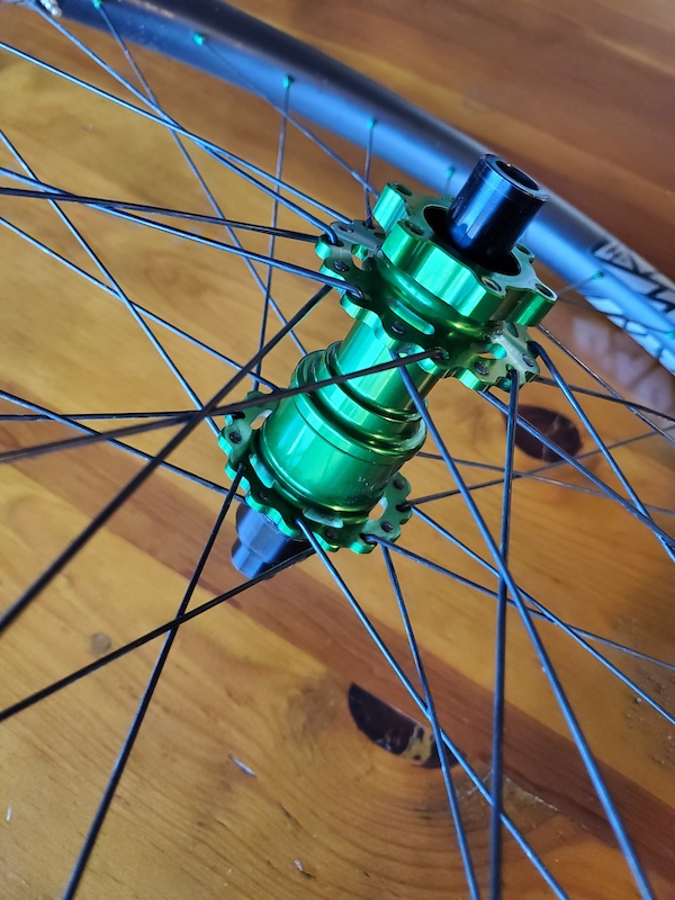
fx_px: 676
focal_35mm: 26
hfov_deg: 53.1
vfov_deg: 67.3
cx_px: 338
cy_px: 450
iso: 320
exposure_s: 1/40
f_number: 1.5
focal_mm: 4.3
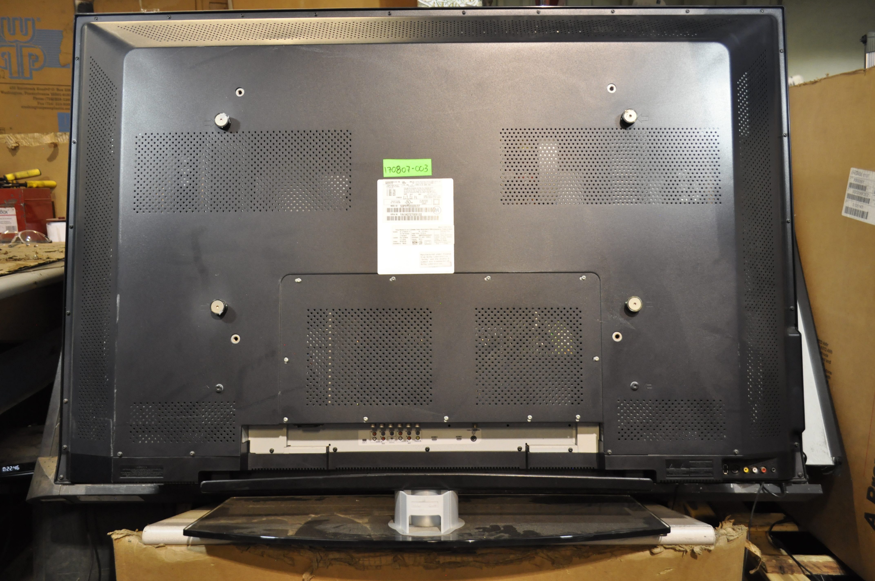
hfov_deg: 67.4
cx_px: 438
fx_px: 655
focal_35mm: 27
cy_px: 290
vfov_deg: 47.8
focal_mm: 18
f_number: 3.5
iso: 1000
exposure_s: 1/30
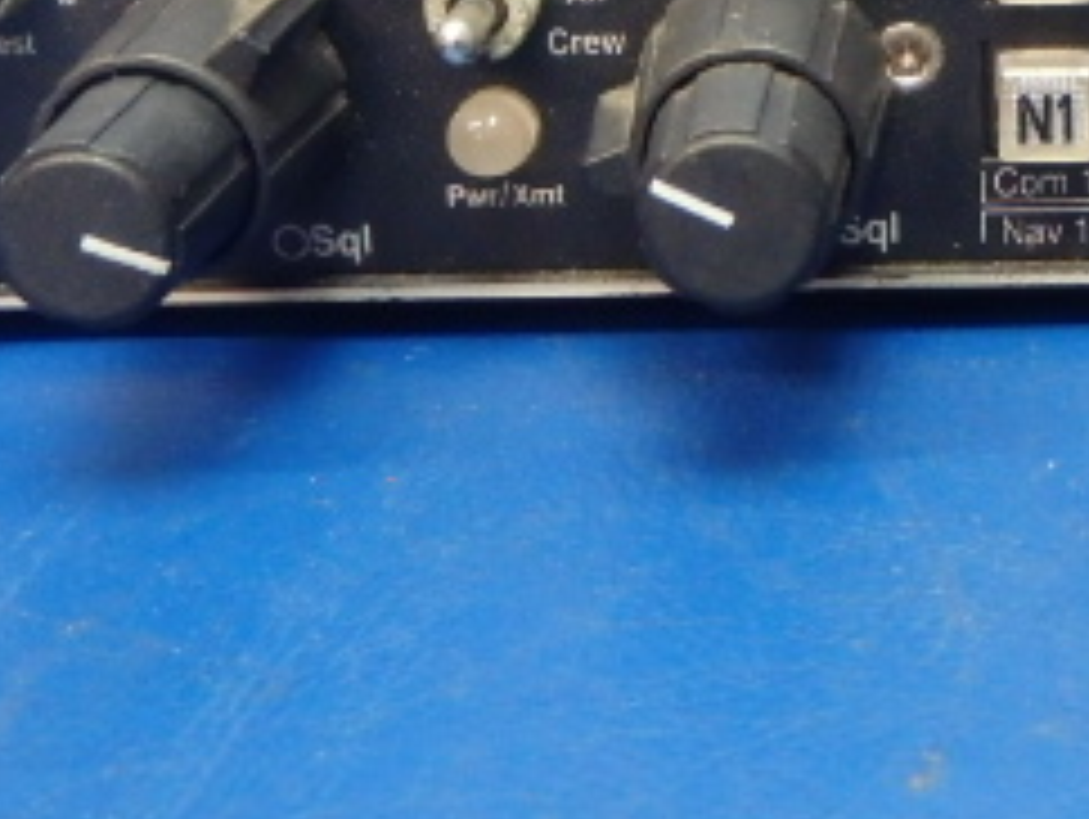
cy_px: 216
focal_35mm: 74
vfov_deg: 19.8
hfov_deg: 25.5
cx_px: 990
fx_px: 2330
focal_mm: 5
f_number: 3.9
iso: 800
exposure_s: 1/20
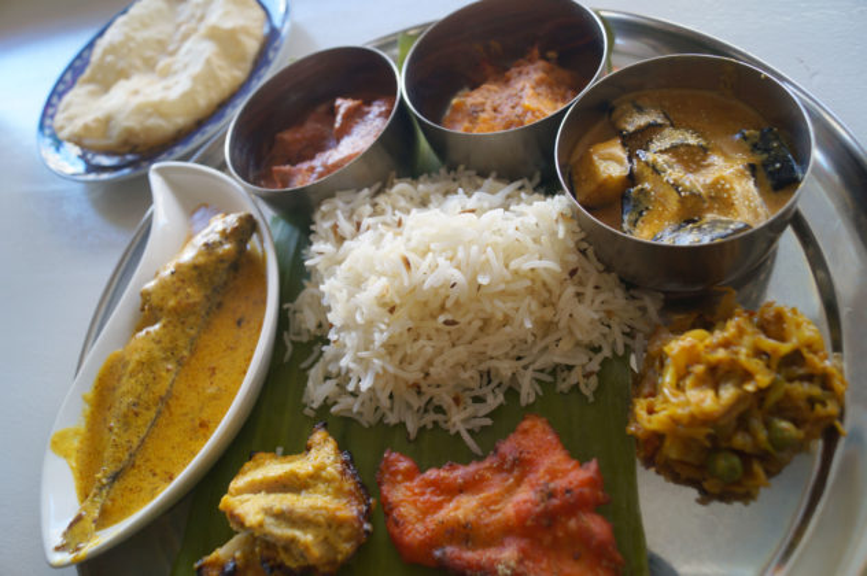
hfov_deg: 67.4
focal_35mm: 27
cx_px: 434
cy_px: 288
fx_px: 650
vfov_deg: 47.8
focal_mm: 18
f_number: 4
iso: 200
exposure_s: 1/60
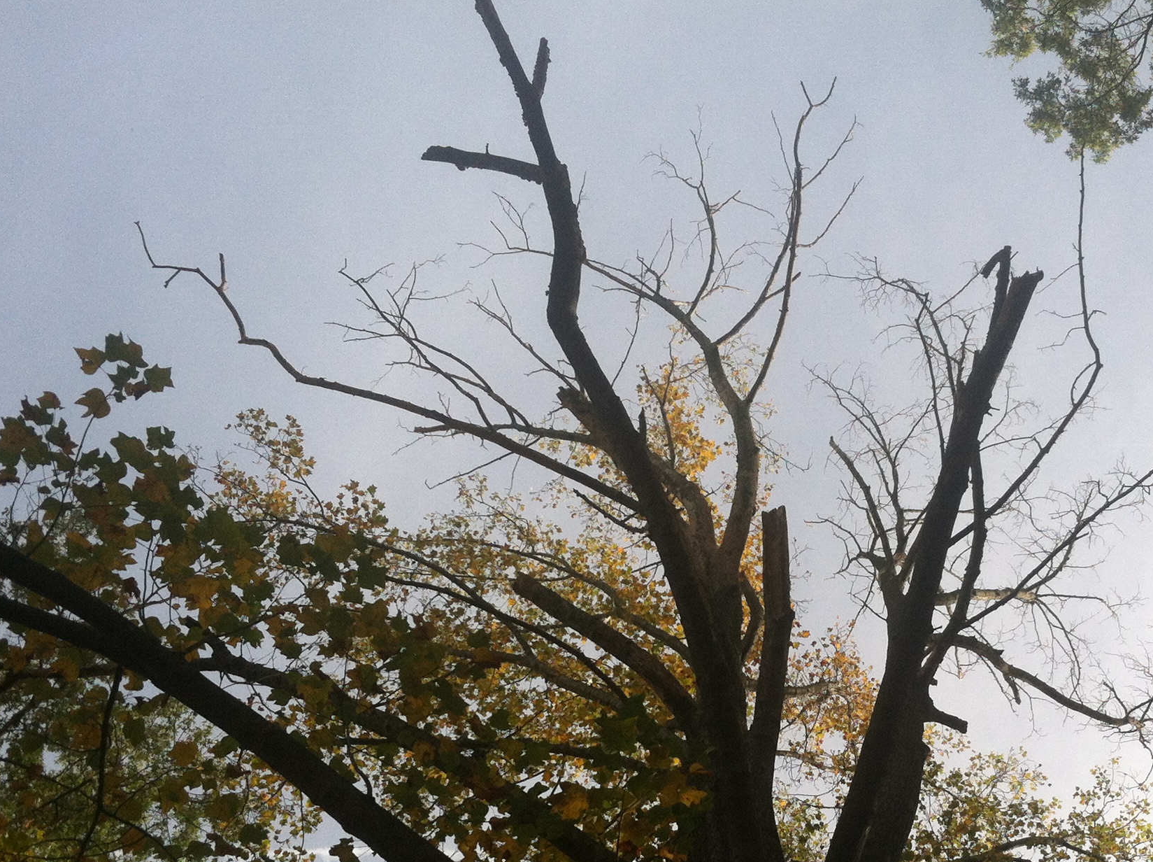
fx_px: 1829
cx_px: 798
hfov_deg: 34.5
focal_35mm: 55
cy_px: 648
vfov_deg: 26.2
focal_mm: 3.85
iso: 80
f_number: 2.8
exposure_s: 1/882
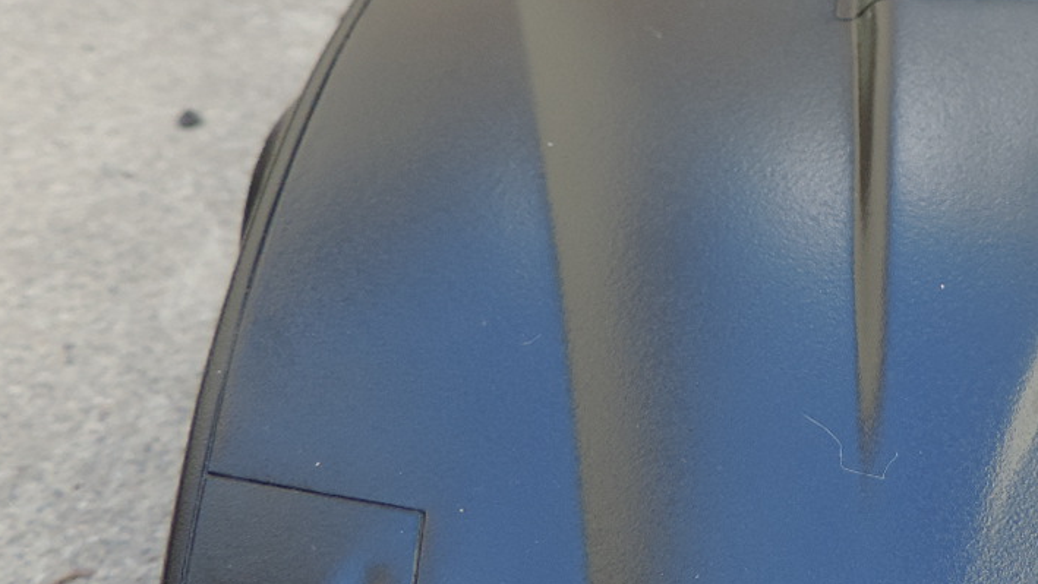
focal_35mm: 59
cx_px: 874
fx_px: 1624
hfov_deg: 34.1
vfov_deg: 20.3
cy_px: 181
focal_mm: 4.3
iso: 80
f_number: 3
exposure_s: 1/100
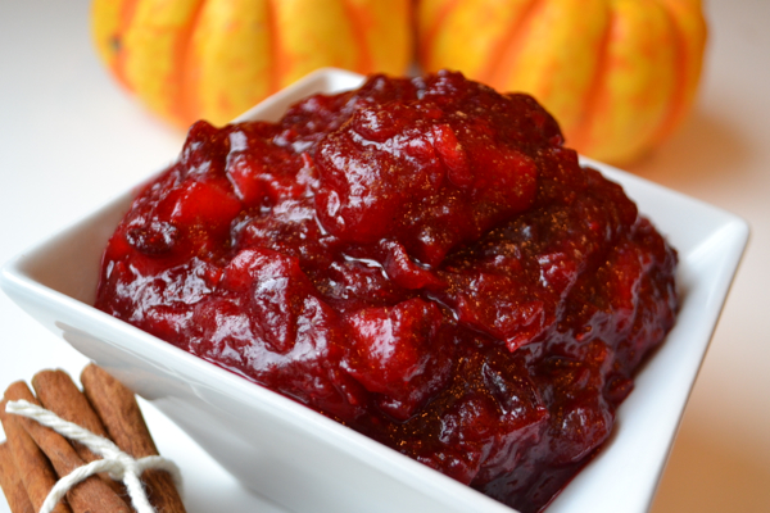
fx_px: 1027
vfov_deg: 28.1
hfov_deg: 41.1
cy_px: 256
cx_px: 385
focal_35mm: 48
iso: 1000
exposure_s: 1/60
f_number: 4.8
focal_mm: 32
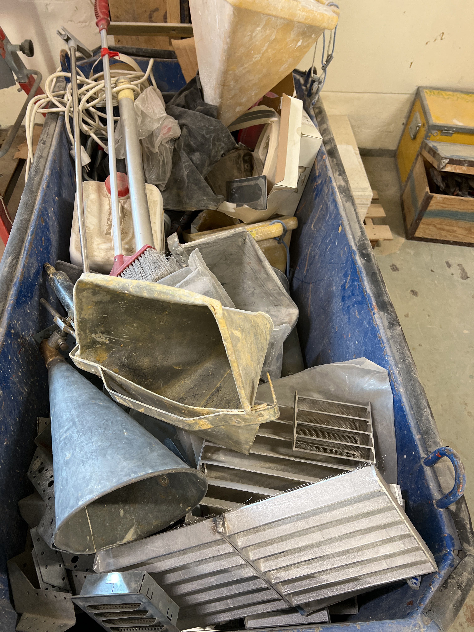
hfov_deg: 53.1
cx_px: 237
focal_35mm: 26
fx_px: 475
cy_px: 316
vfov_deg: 67.3
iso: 160
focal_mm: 5.7
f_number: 1.5
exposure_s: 1/50
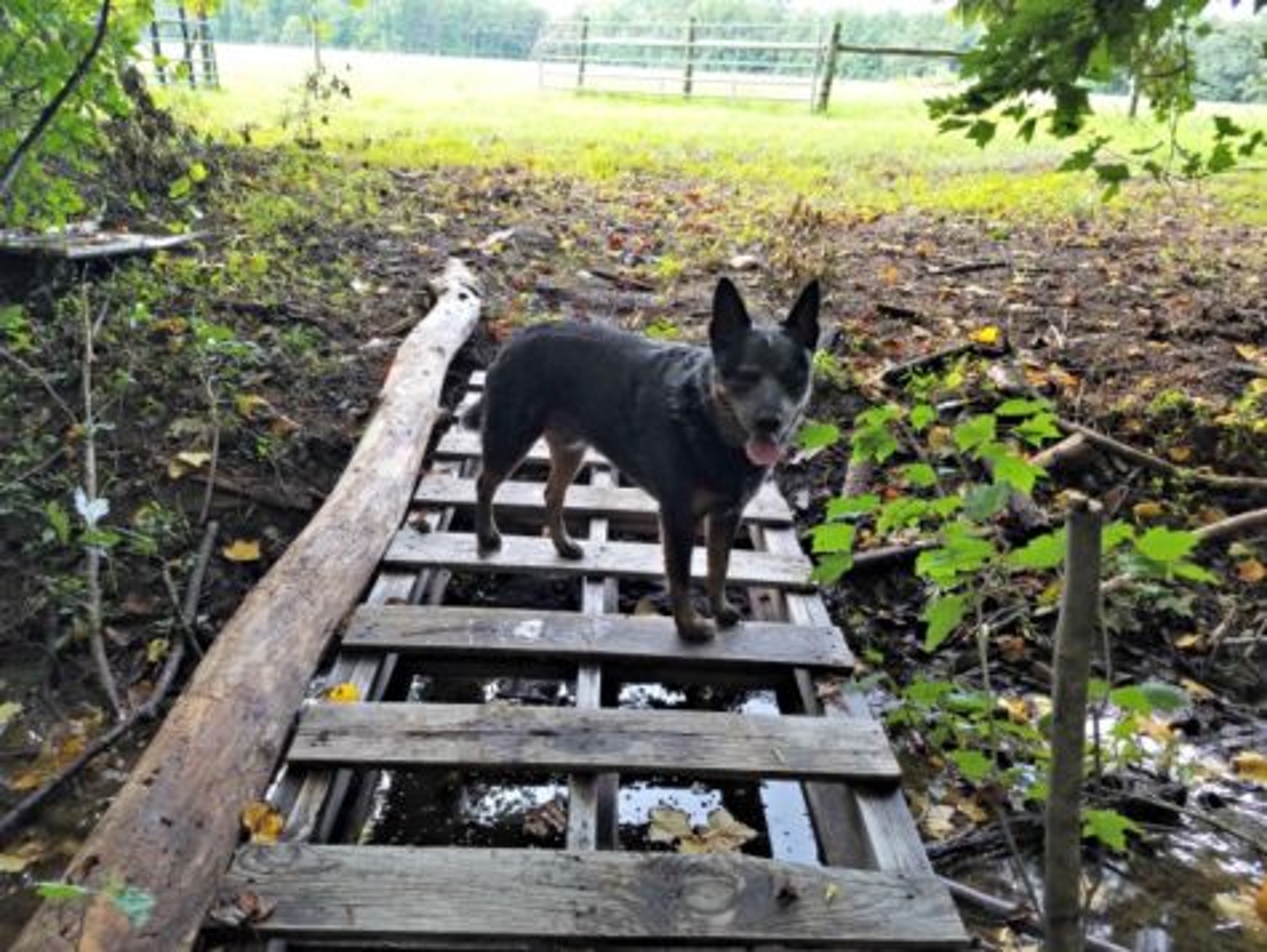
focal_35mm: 26
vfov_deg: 53.1
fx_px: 952
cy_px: 476
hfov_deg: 67.3
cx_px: 634
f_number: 1.7
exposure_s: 1/60
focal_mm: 4.2
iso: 80
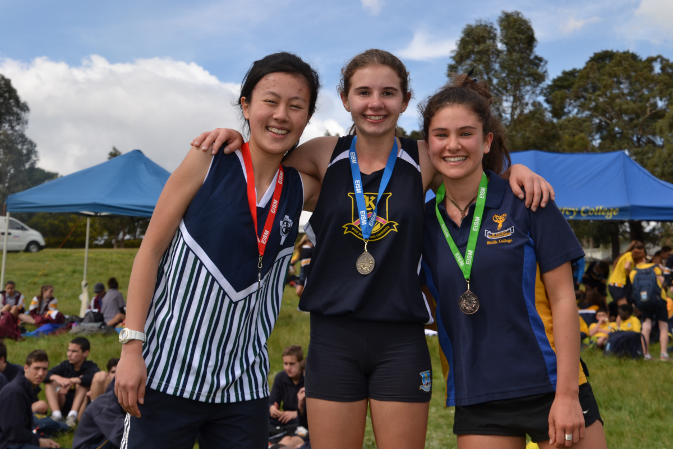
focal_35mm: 69
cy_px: 224
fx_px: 1290
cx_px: 336
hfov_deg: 29.2
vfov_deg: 19.7
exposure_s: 1/200
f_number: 8
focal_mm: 46
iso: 100
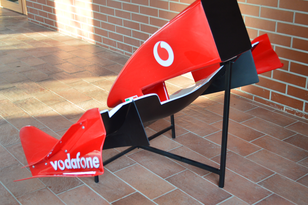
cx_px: 154
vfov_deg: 25.7
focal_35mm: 52
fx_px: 449
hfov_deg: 37.9
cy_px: 102
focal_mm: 35
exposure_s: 1/50
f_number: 5
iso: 800
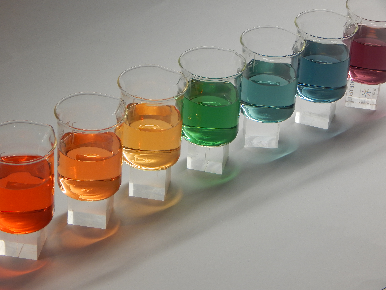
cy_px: 145
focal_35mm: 104
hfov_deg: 18.9
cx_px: 193
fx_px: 1160
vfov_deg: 14.2
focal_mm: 18.7
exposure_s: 1/30
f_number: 4.5
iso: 125
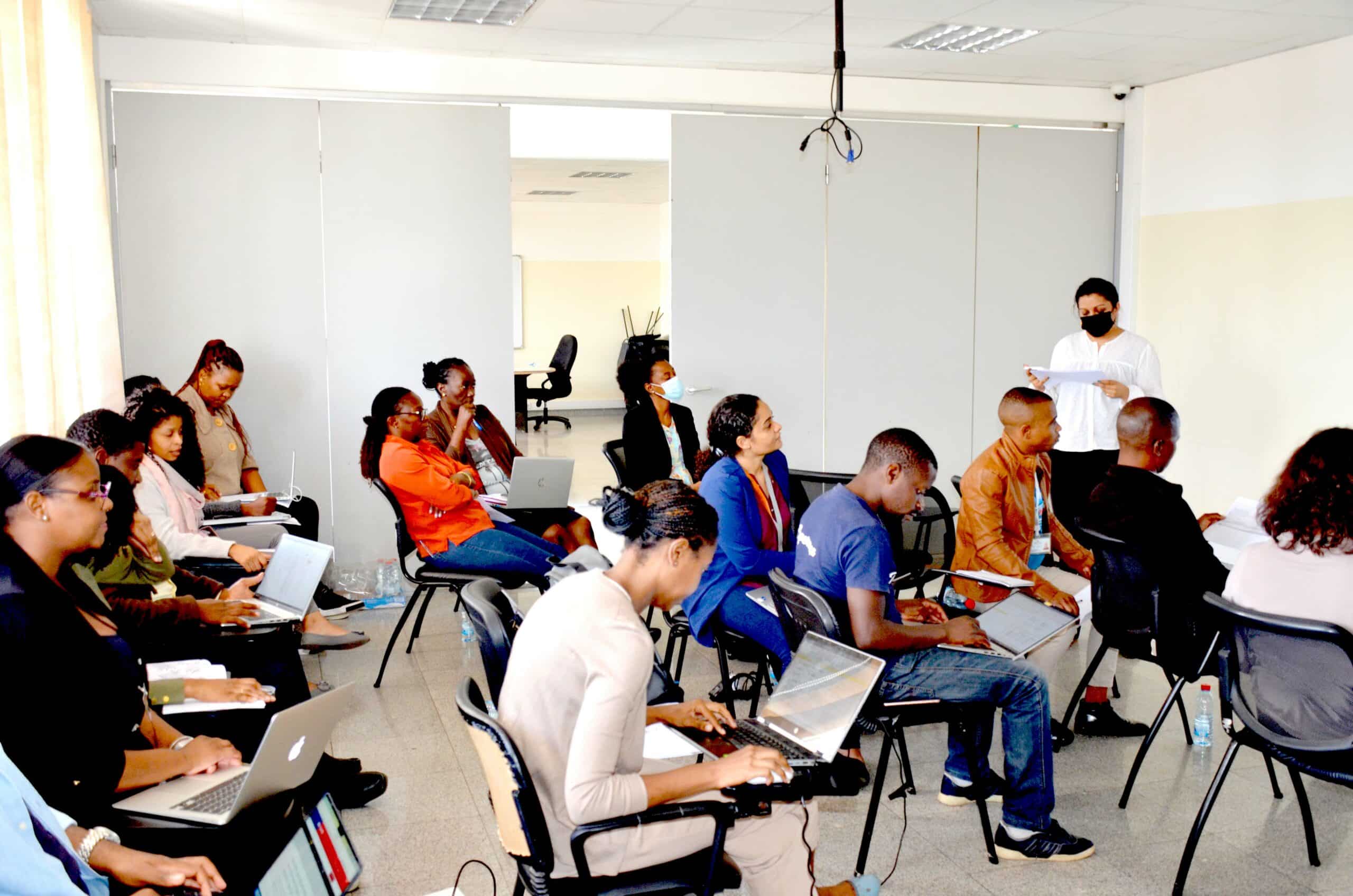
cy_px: 448
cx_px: 676
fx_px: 1238
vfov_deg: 39.8
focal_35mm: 33
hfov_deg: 57.3
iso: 800
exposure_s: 1/60
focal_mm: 22
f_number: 3.8
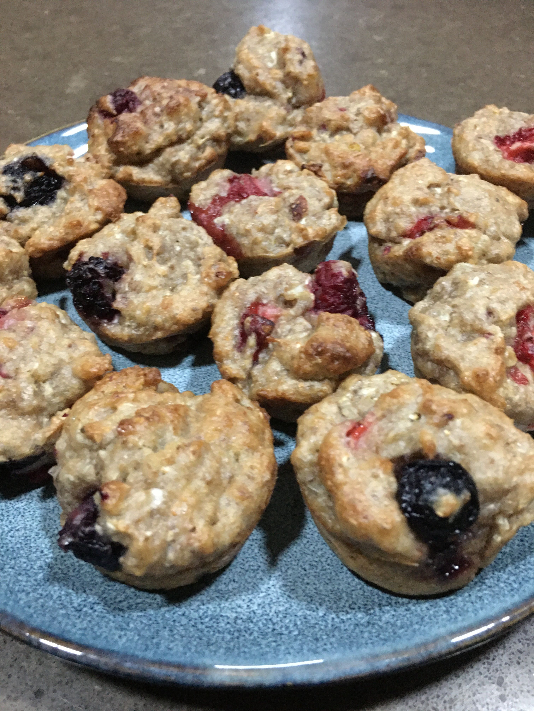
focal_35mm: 29
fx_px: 596
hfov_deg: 48.2
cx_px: 267
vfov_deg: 61.7
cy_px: 356
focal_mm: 4.15
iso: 100
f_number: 2.2
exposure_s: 1/4
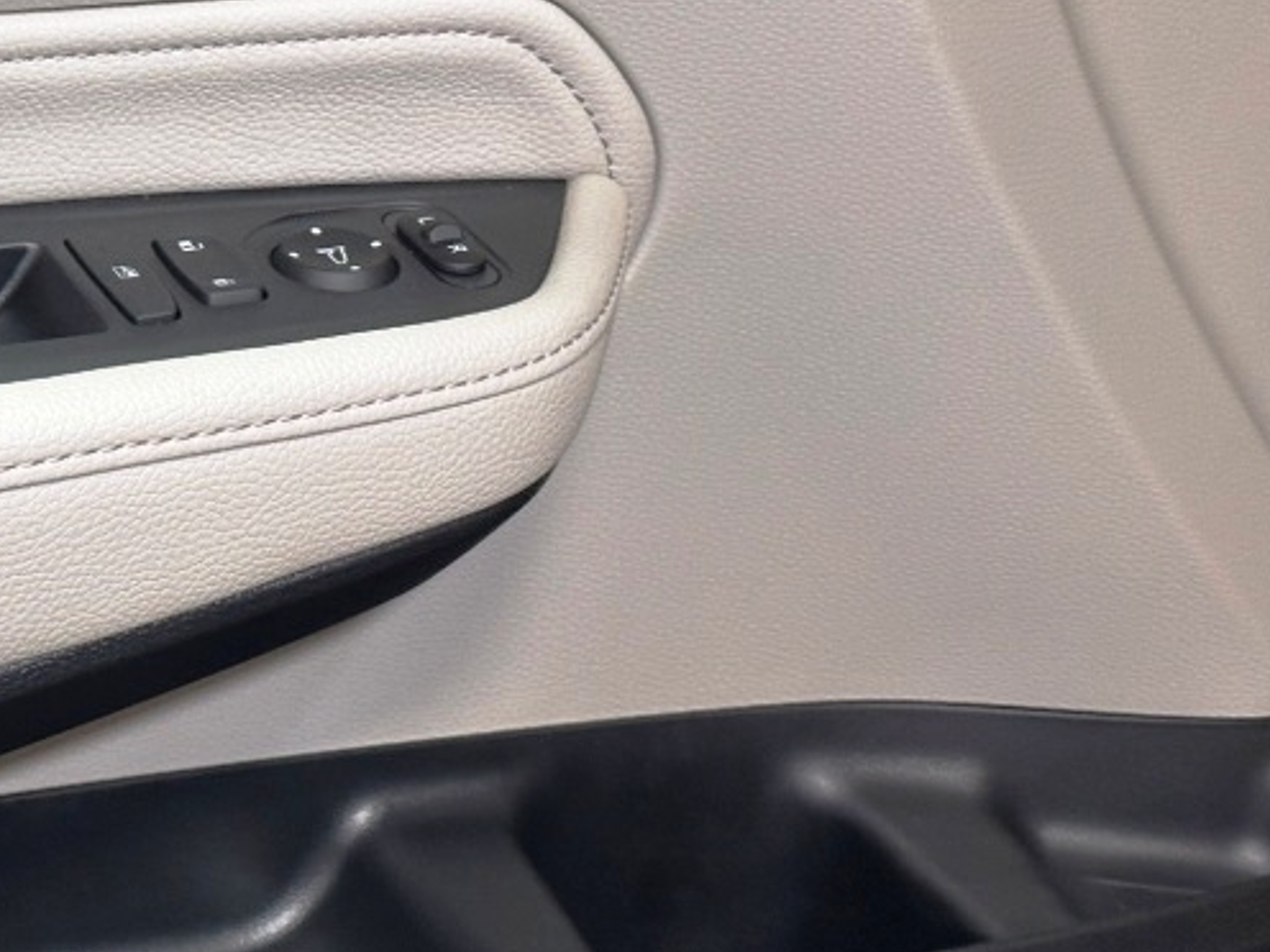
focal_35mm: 99
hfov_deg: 19.5
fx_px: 3632
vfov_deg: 14.9
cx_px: 128
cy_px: 251
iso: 250
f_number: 1.78
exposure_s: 1/40
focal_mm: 6.86
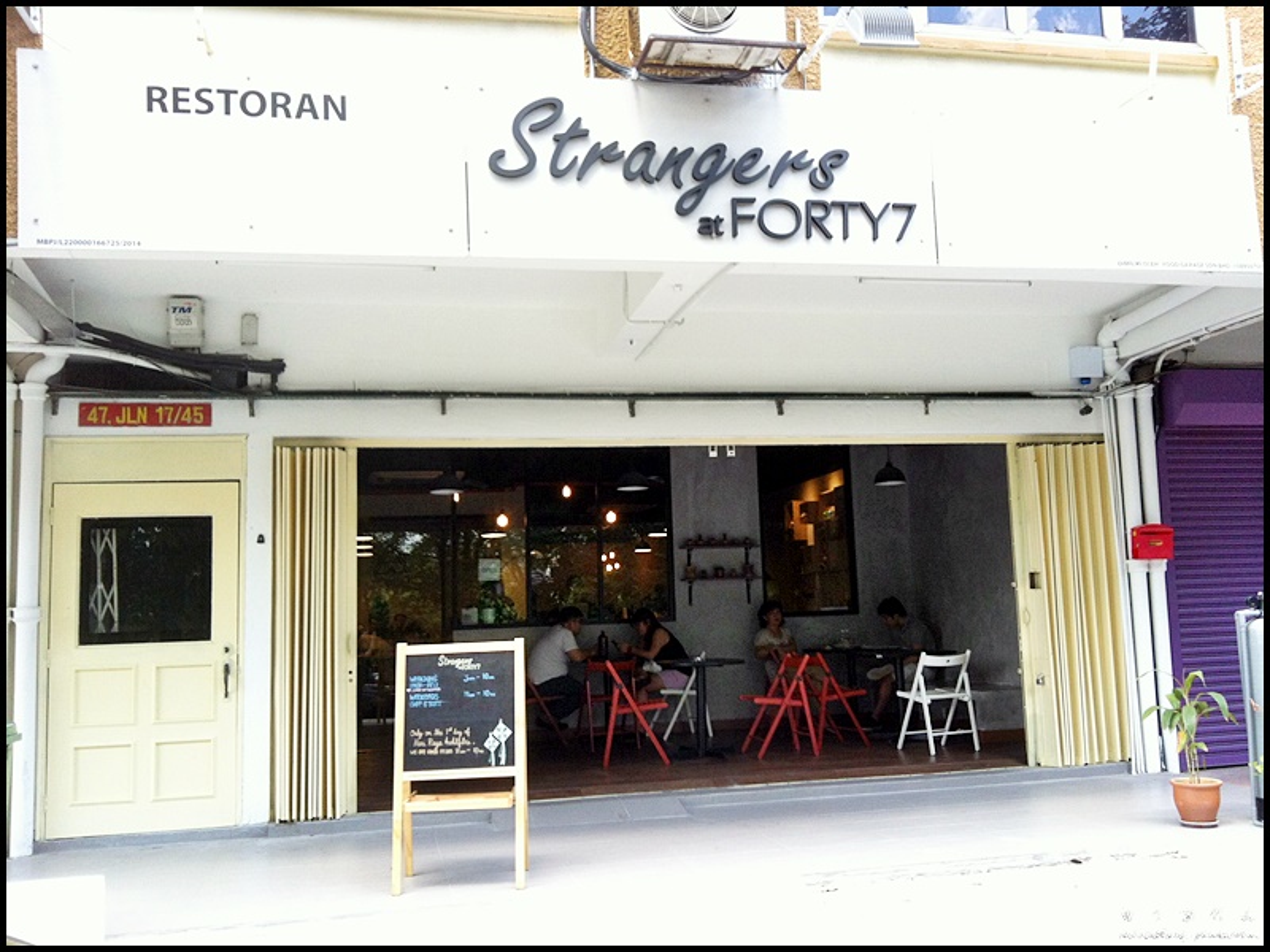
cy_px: 476
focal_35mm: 35
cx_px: 635
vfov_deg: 40.7
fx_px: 1284
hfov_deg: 52.6
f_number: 2.8
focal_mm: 3.85
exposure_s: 1/120
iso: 125
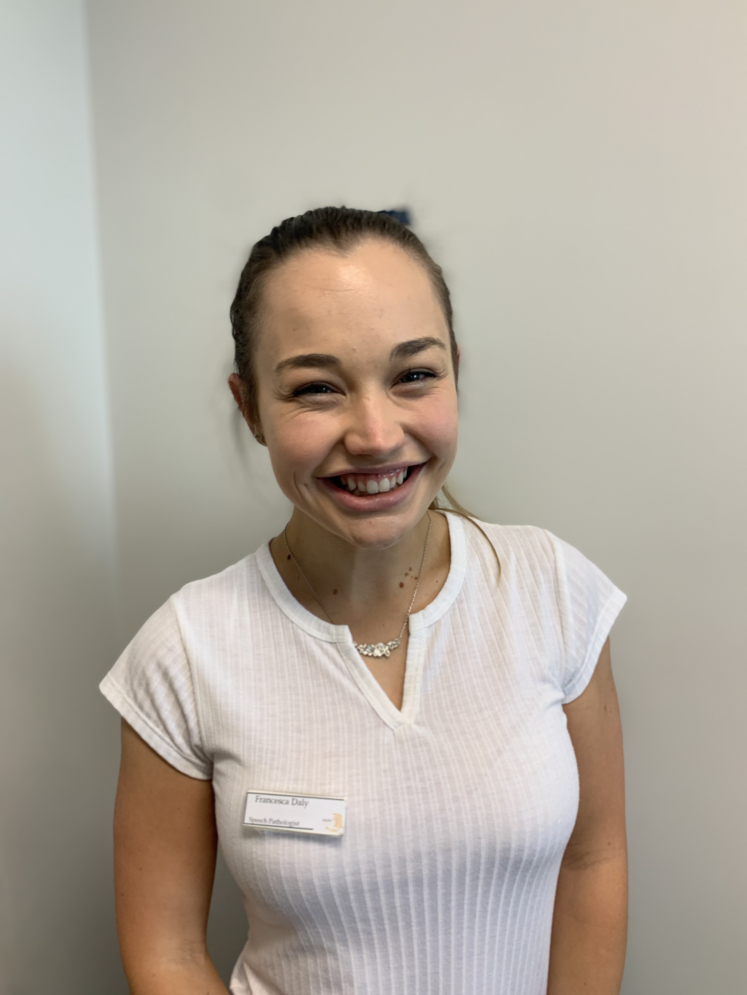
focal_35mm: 26
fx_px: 748
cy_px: 498
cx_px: 374
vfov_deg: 67.3
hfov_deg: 53.1
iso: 80
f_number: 1.8
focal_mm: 4.25
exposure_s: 1/50
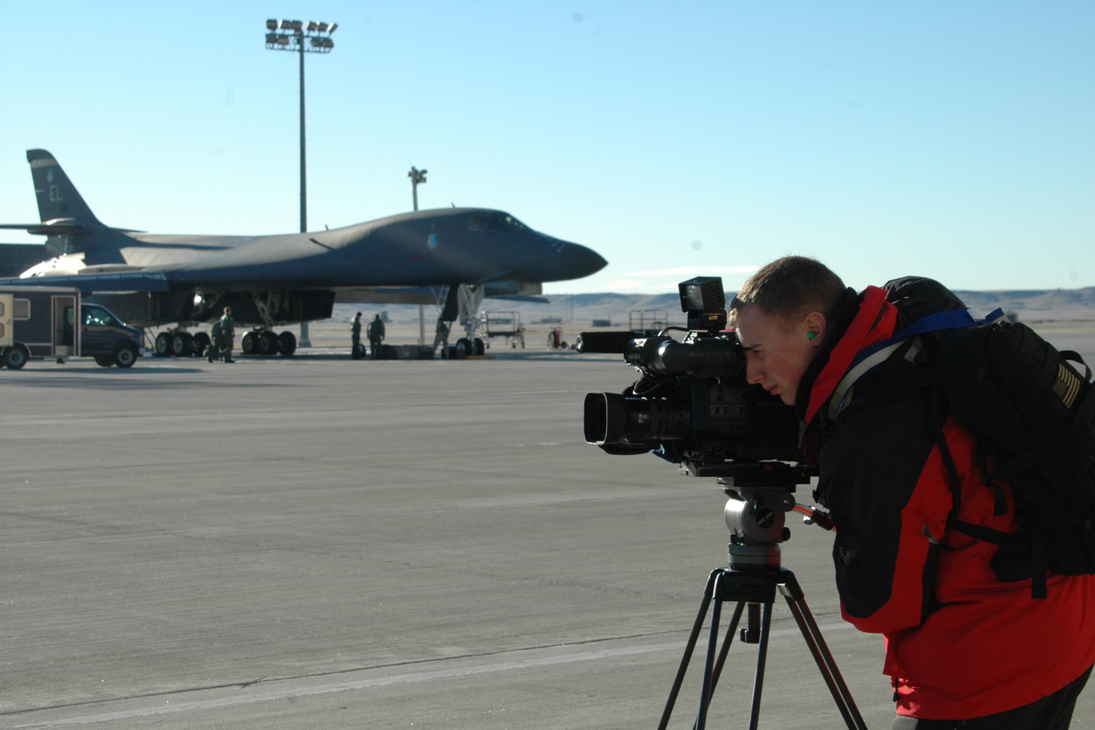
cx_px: 555
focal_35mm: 79
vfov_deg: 17.3
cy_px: 368
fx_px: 2403
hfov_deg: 25.7
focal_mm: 52
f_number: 10
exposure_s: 1/400
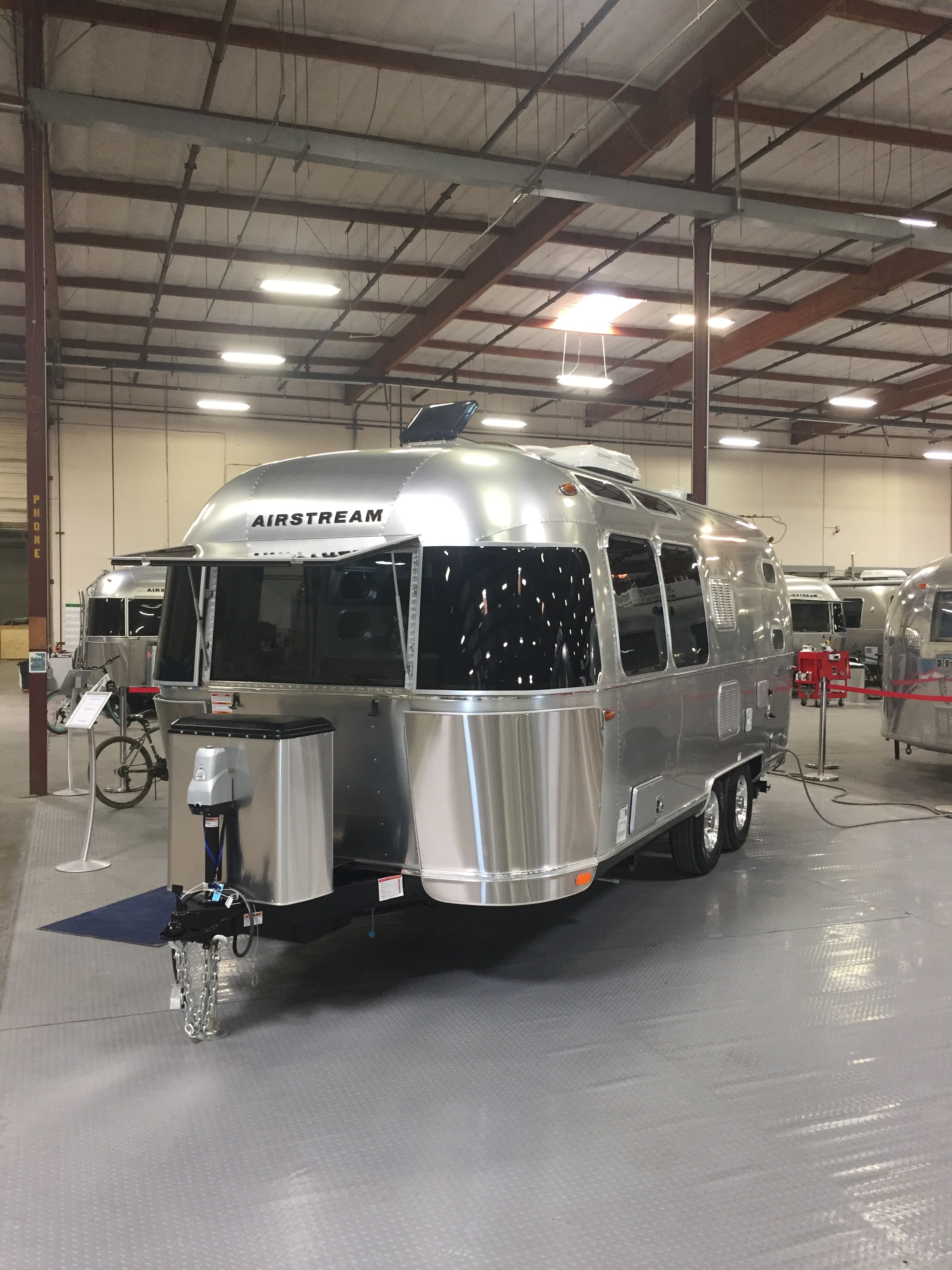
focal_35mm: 29
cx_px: 476
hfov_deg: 48.2
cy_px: 635
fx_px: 1063
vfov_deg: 61.7
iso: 50
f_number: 2.2
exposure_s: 1/30
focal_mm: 4.15
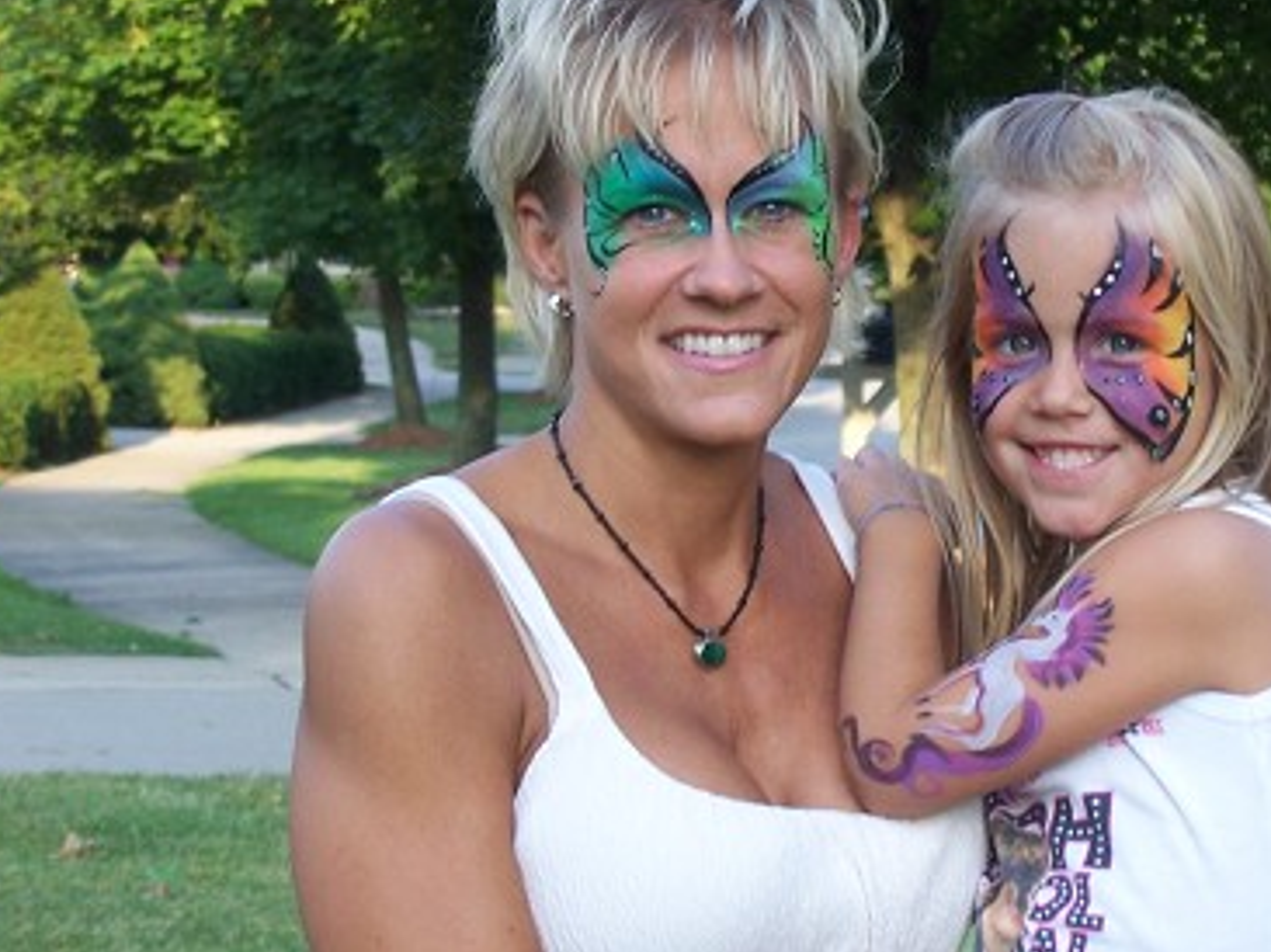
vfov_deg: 11.7
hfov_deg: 15.5
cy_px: 384
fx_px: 4660
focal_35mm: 127
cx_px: 886
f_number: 3.4
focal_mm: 14.7
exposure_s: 1/125
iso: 80
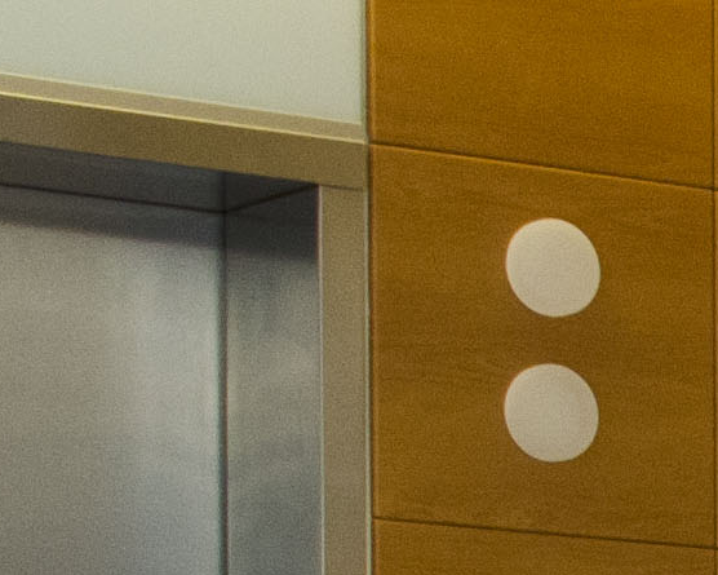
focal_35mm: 274
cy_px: 1437
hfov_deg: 6.2
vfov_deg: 5.4
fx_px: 5824
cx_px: 2563
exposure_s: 1/15
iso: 400
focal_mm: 22
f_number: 6.3
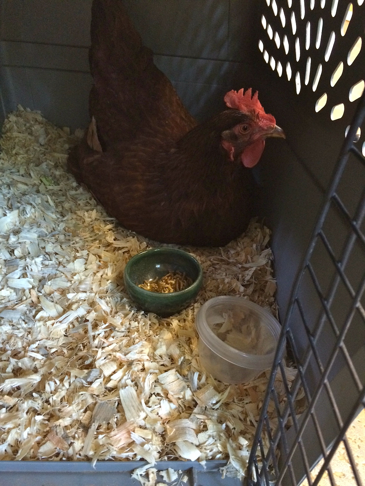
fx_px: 408
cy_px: 243
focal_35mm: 29
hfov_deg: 48.2
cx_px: 182
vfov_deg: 61.7
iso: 320
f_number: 2.2
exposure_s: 1/15
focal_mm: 4.15
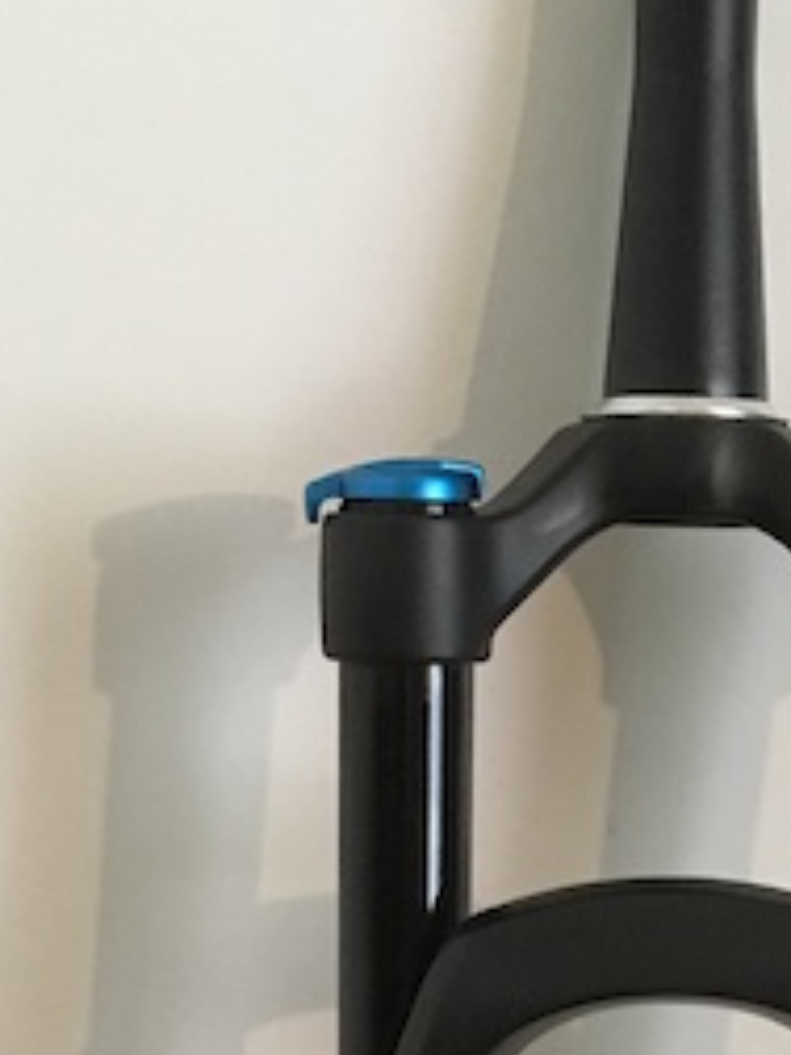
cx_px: 624
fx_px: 2803
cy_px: 1189
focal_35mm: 92
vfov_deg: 20.2
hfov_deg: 16.0
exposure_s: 1/30
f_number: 2.2
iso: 160
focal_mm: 4.15
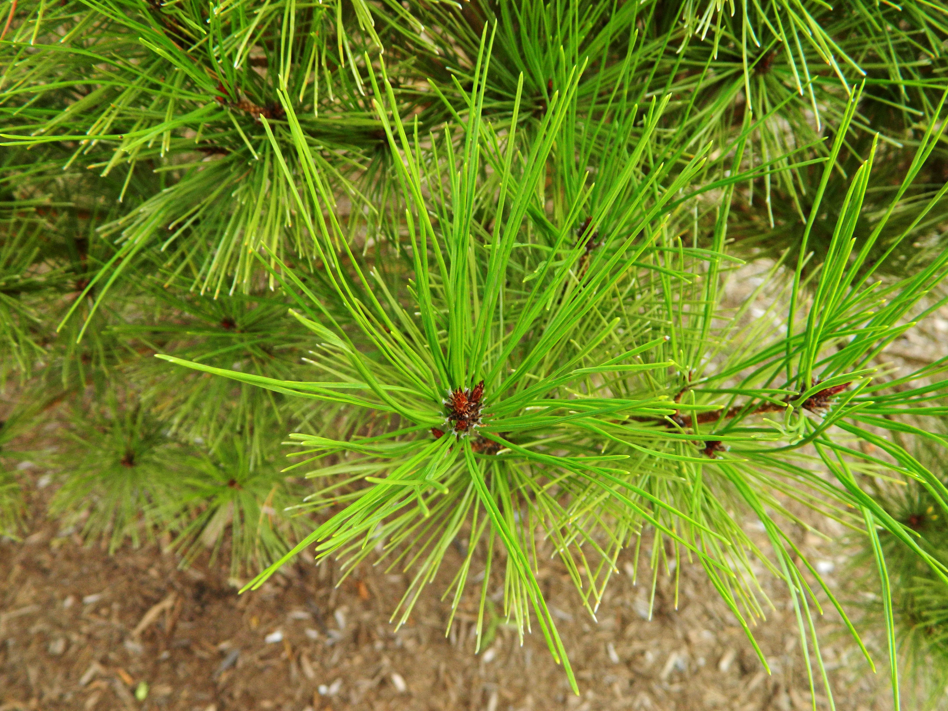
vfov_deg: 40.7
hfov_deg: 52.6
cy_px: 356
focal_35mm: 35
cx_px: 474
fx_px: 959
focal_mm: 6.2
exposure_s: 1/250
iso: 220
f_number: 3.3
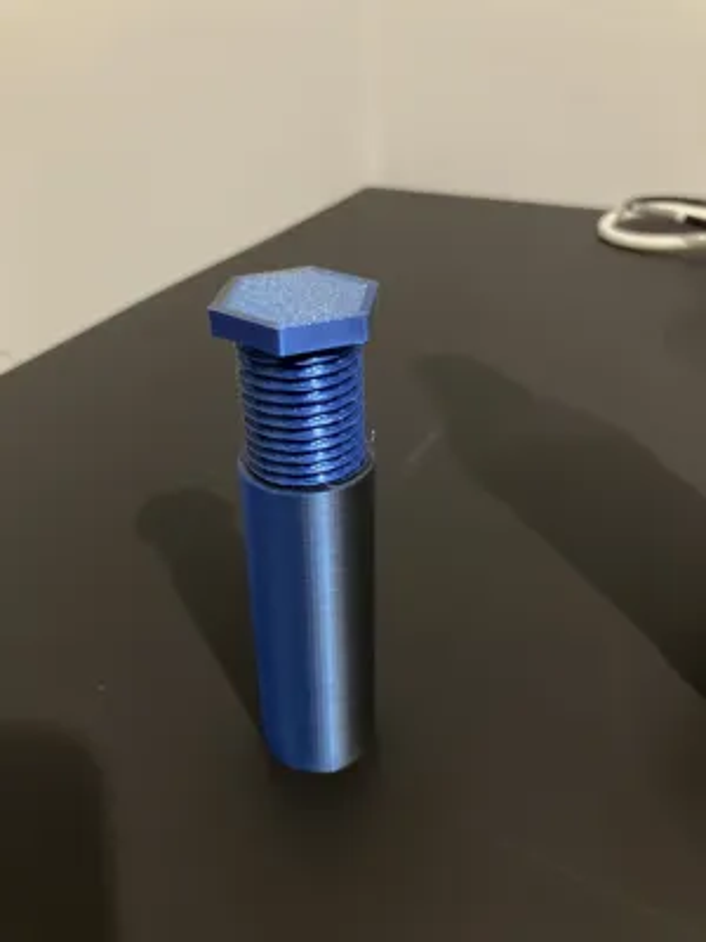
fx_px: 761
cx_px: 353
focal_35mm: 28
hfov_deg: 49.7
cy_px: 471
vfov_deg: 63.4
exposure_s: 1/20
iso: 640
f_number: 1.8
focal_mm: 3.99
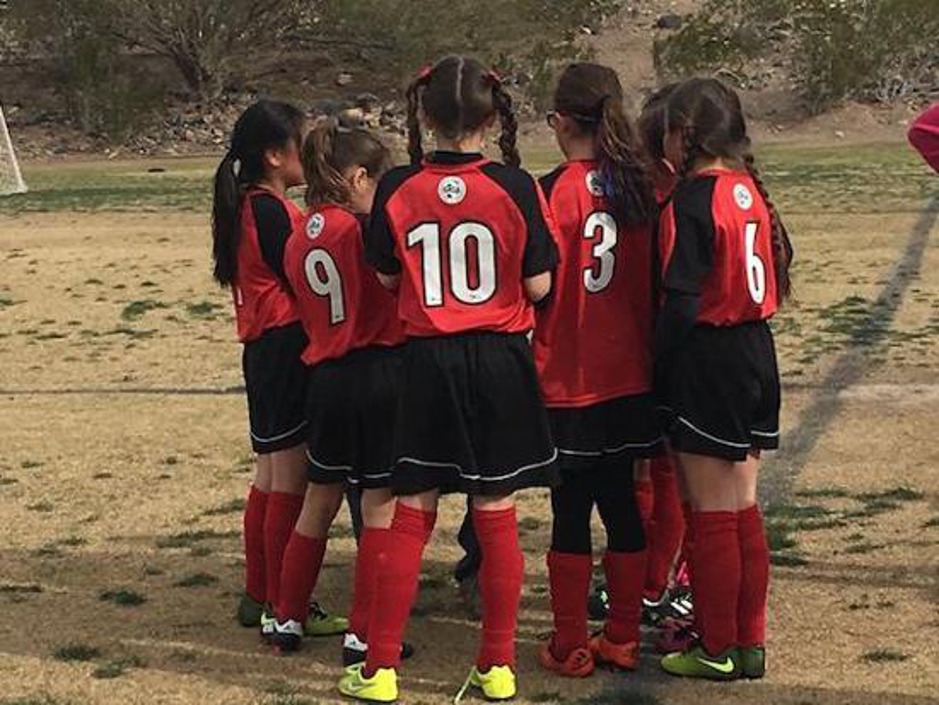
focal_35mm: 29
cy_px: 352
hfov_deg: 61.6
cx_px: 470
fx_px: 787
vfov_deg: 48.3
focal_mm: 4.15
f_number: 2.2
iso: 25
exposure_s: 1/1876
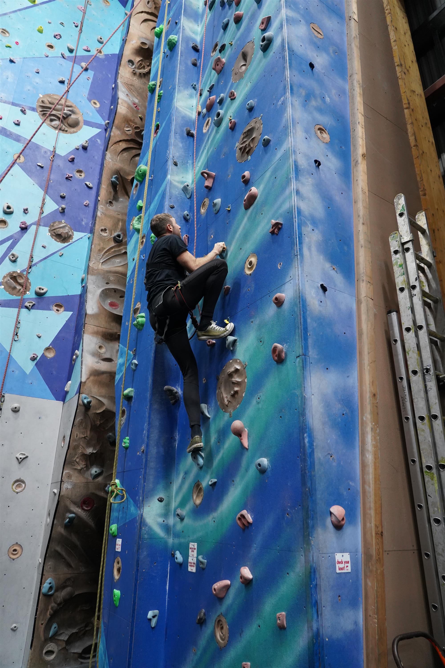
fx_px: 445
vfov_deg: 73.7
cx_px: 222
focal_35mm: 24
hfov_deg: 53.1
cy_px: 334
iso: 3200
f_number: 4
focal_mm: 24
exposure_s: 1/160
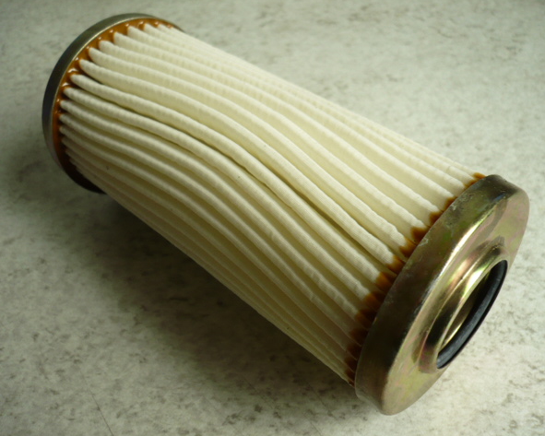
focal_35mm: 37
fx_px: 597
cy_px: 218
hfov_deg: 49.1
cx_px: 280
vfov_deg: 40.1
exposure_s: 1/50
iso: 100
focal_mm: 5.8
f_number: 2.8
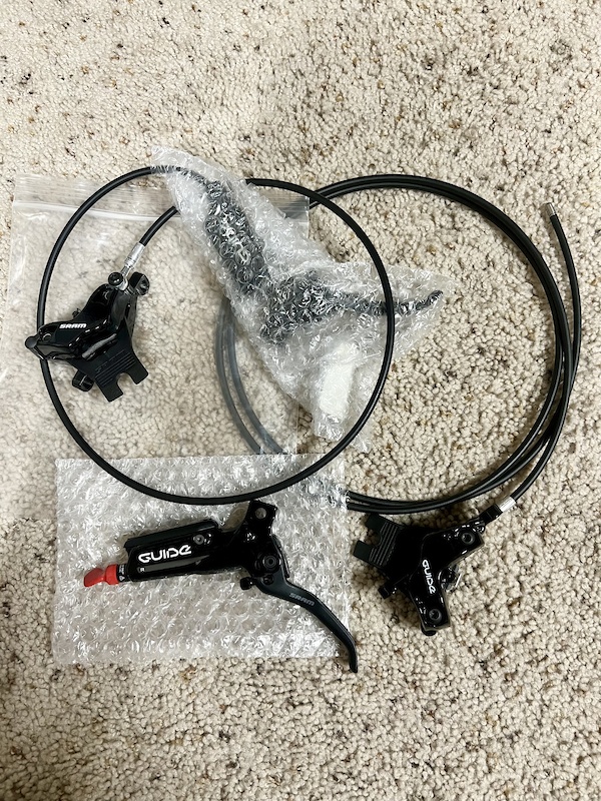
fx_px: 602
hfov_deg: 53.1
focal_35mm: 26
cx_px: 300
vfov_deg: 67.3
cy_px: 400
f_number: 1.5
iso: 200
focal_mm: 5.7
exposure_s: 1/60
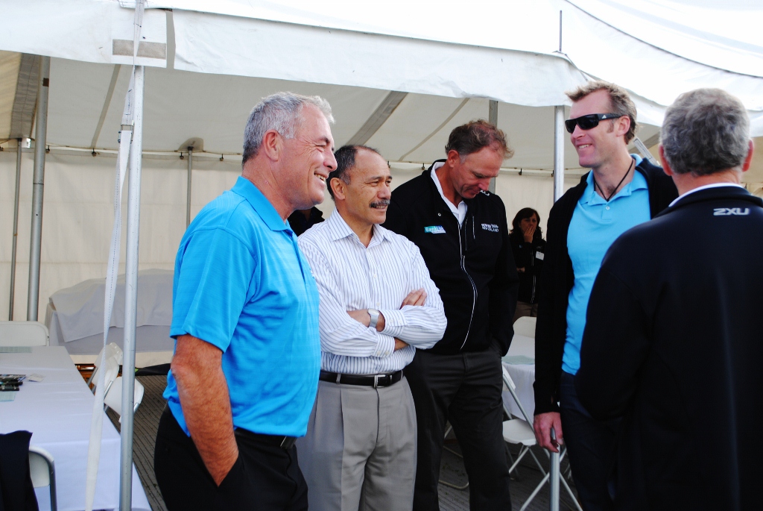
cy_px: 256
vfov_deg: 29.9
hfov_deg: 43.6
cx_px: 382
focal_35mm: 45
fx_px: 955
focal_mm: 30
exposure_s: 1/125
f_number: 5.6
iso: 100
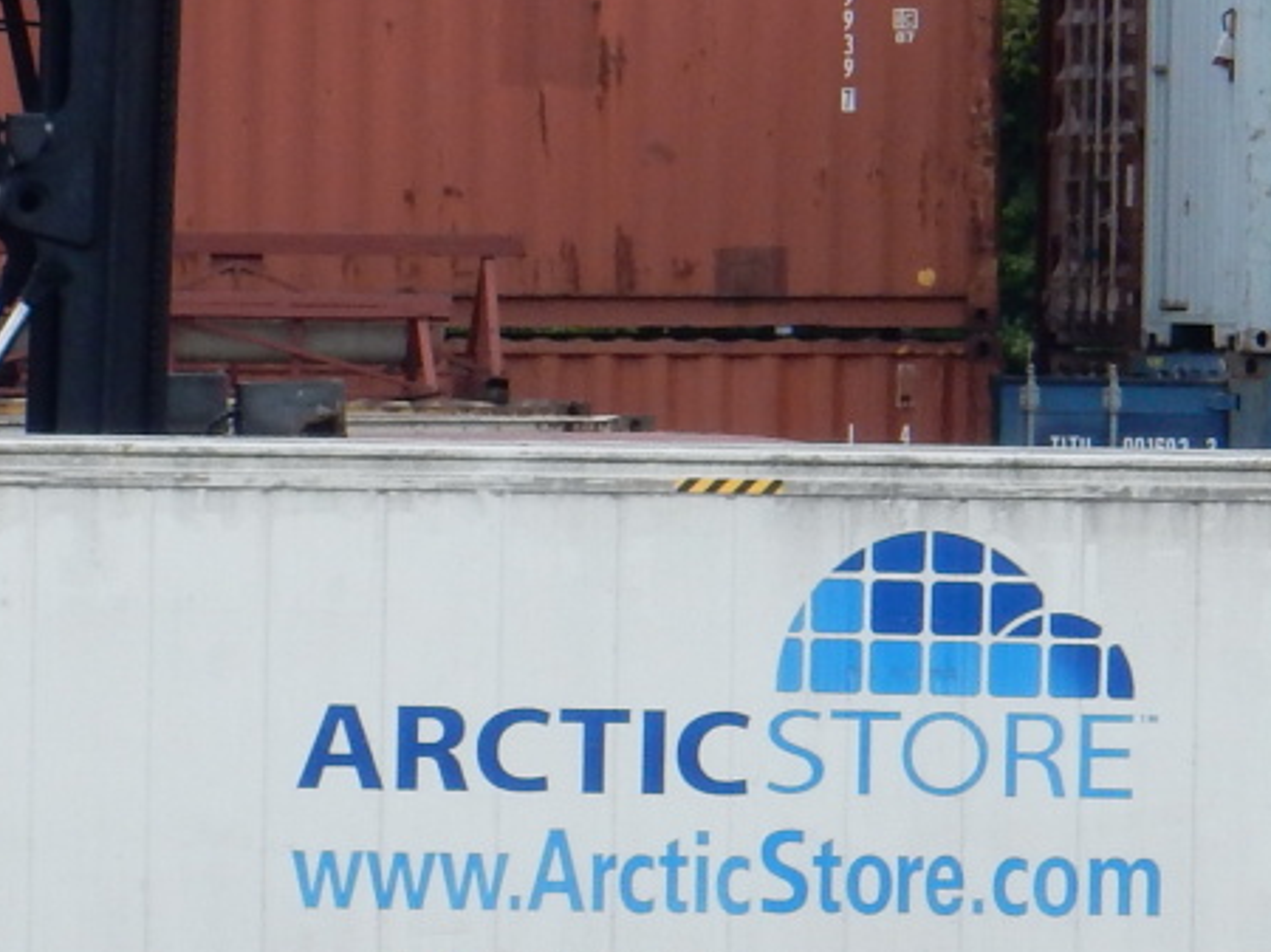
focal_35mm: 855
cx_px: 590
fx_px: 31376
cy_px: 831
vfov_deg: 1.7
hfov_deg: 2.3
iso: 125
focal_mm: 40.9
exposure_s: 1/200
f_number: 6.3
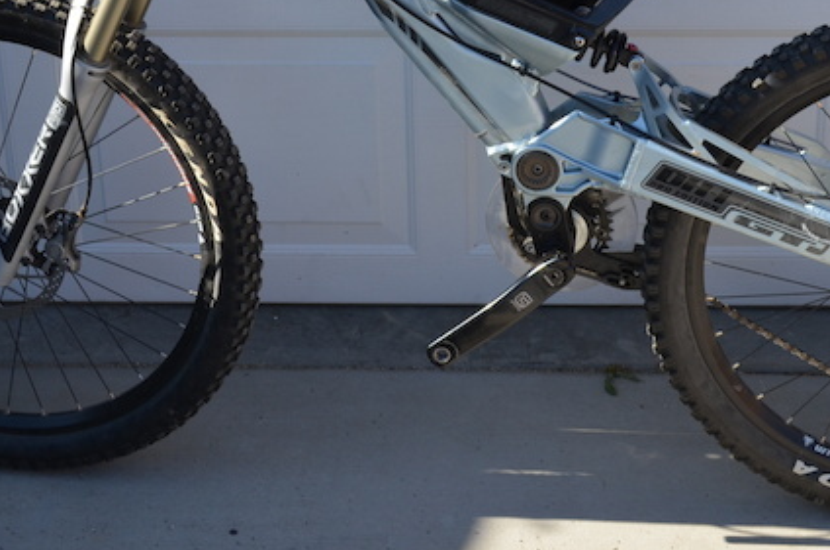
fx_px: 1956
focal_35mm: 85
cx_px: 458
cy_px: 53
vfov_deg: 15.8
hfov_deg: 23.9
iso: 200
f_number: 8
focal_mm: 30
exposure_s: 1/250
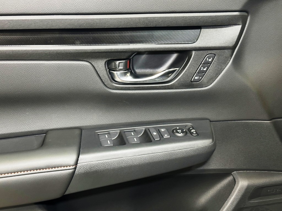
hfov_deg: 39.7
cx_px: 141
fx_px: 391
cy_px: 106
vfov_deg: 30.3
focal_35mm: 48
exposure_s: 1/30
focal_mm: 6.86
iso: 640
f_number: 1.78
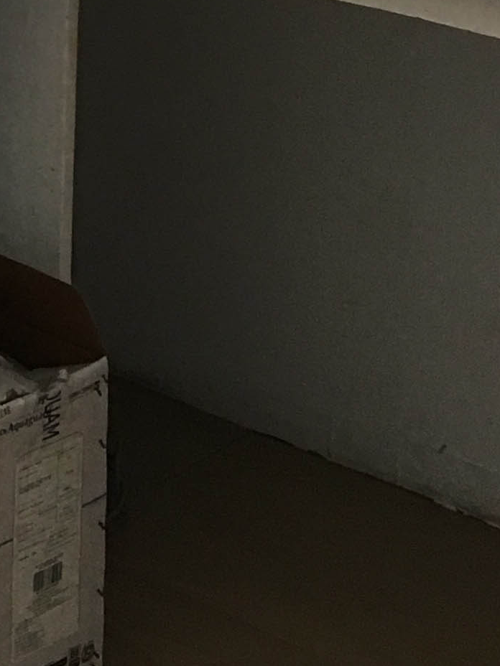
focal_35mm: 126
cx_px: -526
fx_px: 2427
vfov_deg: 14.5
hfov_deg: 10.7
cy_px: -360
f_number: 2.2
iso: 64
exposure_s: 1/33
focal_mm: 4.15
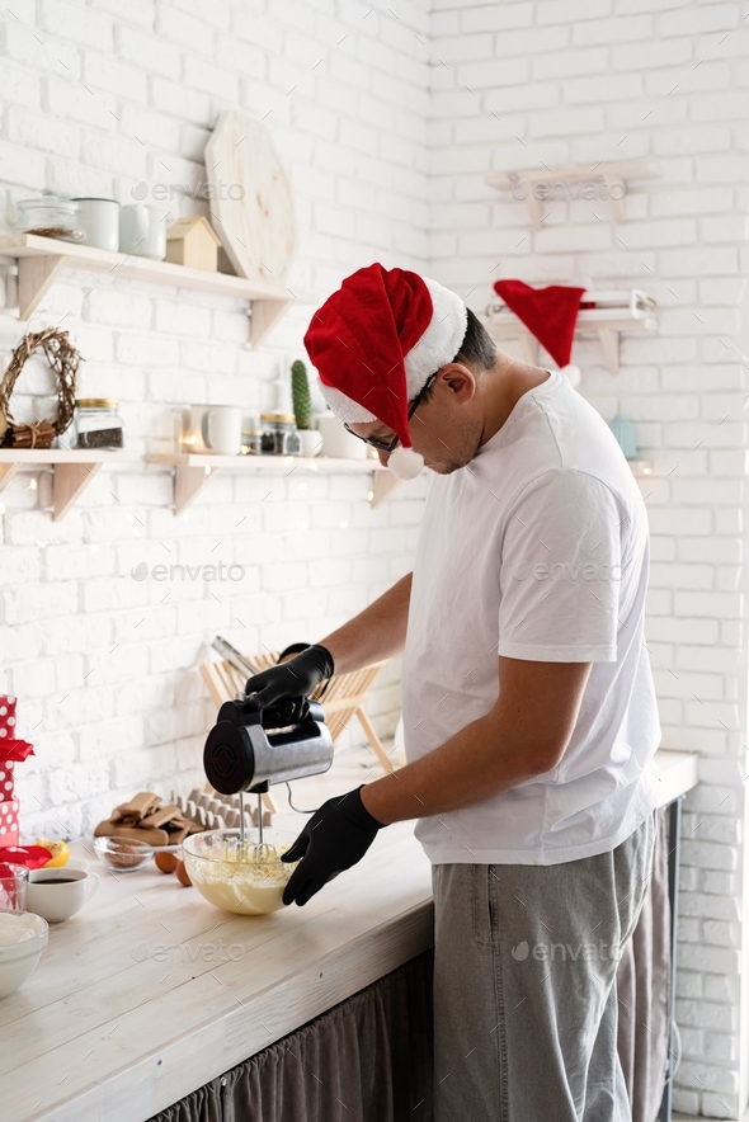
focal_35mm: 50
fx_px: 1559
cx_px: 374
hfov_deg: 27.0
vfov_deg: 39.6
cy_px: 561
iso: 500
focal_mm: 50
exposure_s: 1/160
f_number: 2
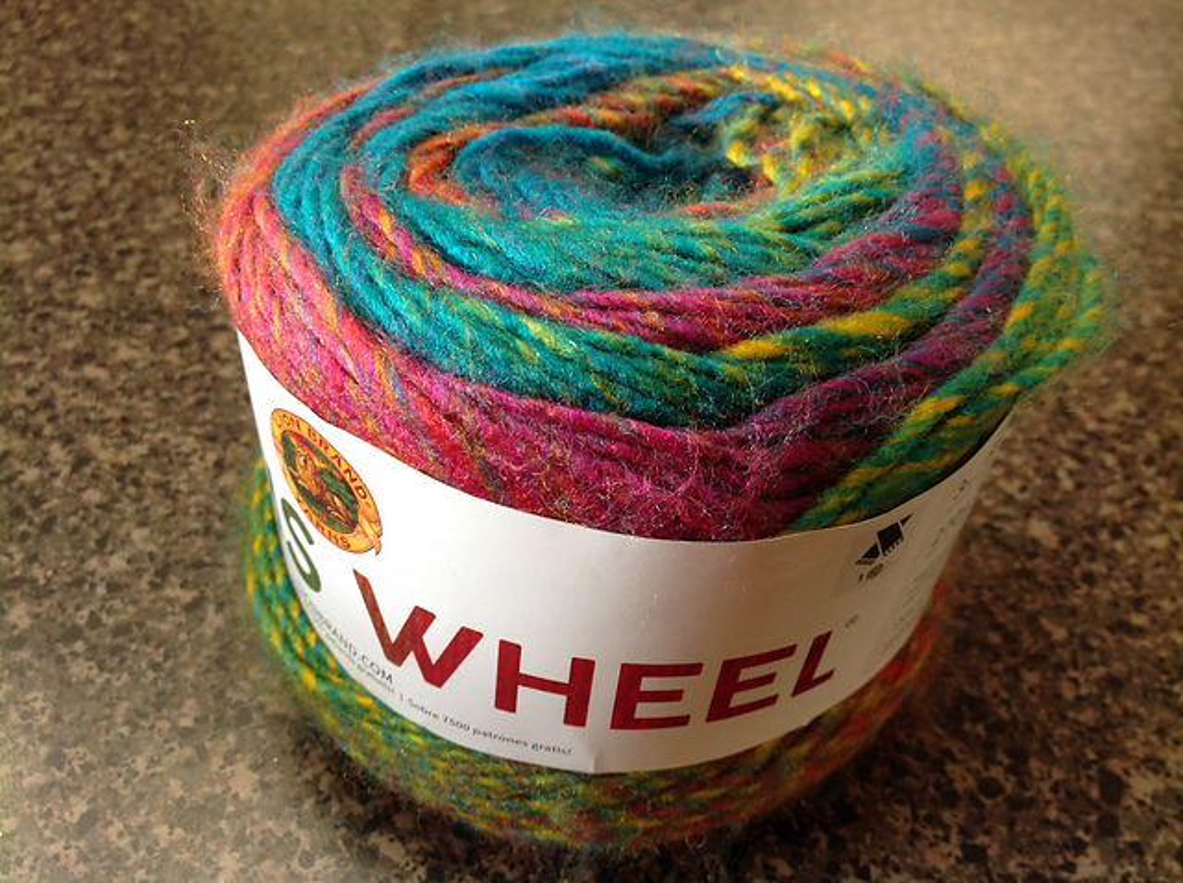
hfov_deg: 52.7
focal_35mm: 35
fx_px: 1194
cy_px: 442
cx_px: 592
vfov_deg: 40.6
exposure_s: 1/15
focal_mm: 4.28
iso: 80
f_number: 2.4
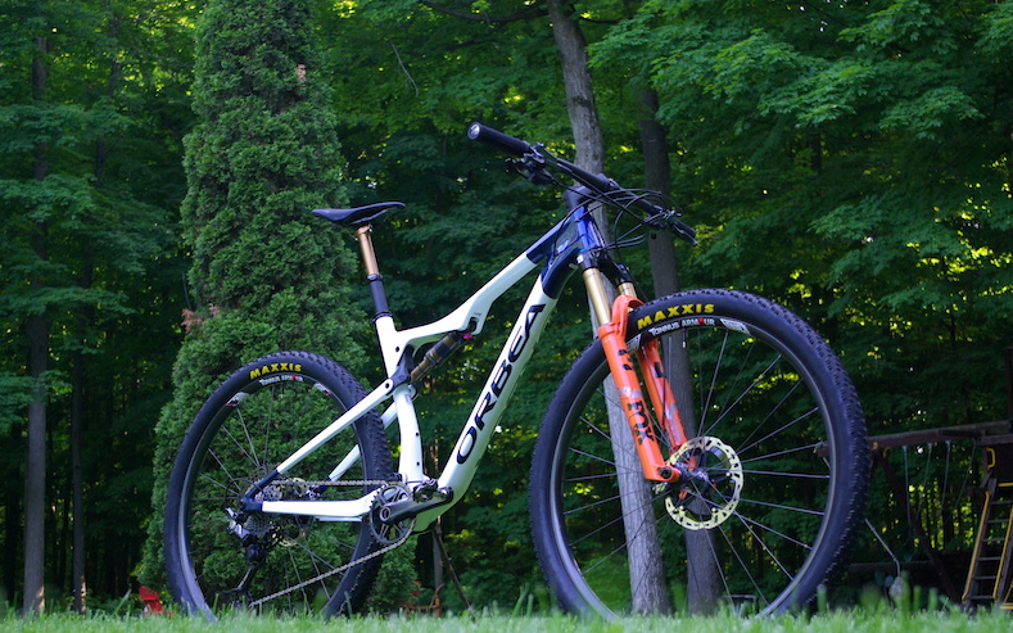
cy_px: 336
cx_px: 508
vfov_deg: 20.9
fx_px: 1712
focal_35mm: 62
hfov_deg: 33.0
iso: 400
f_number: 4.5
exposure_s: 1/60
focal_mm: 40
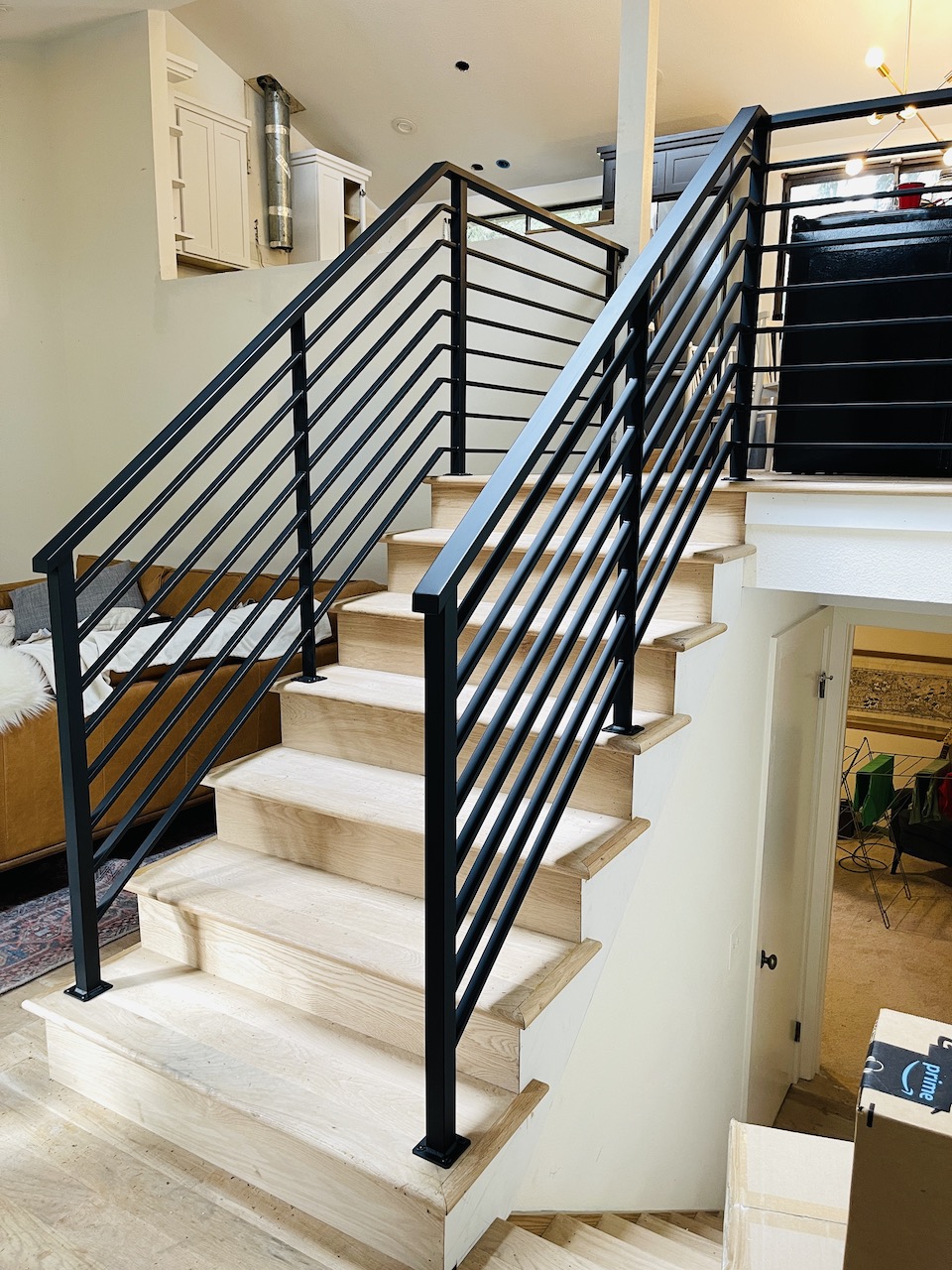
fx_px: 953
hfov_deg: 53.1
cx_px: 476
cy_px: 635
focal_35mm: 26
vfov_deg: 67.3
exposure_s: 1/60
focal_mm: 5.1
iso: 125
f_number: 1.6
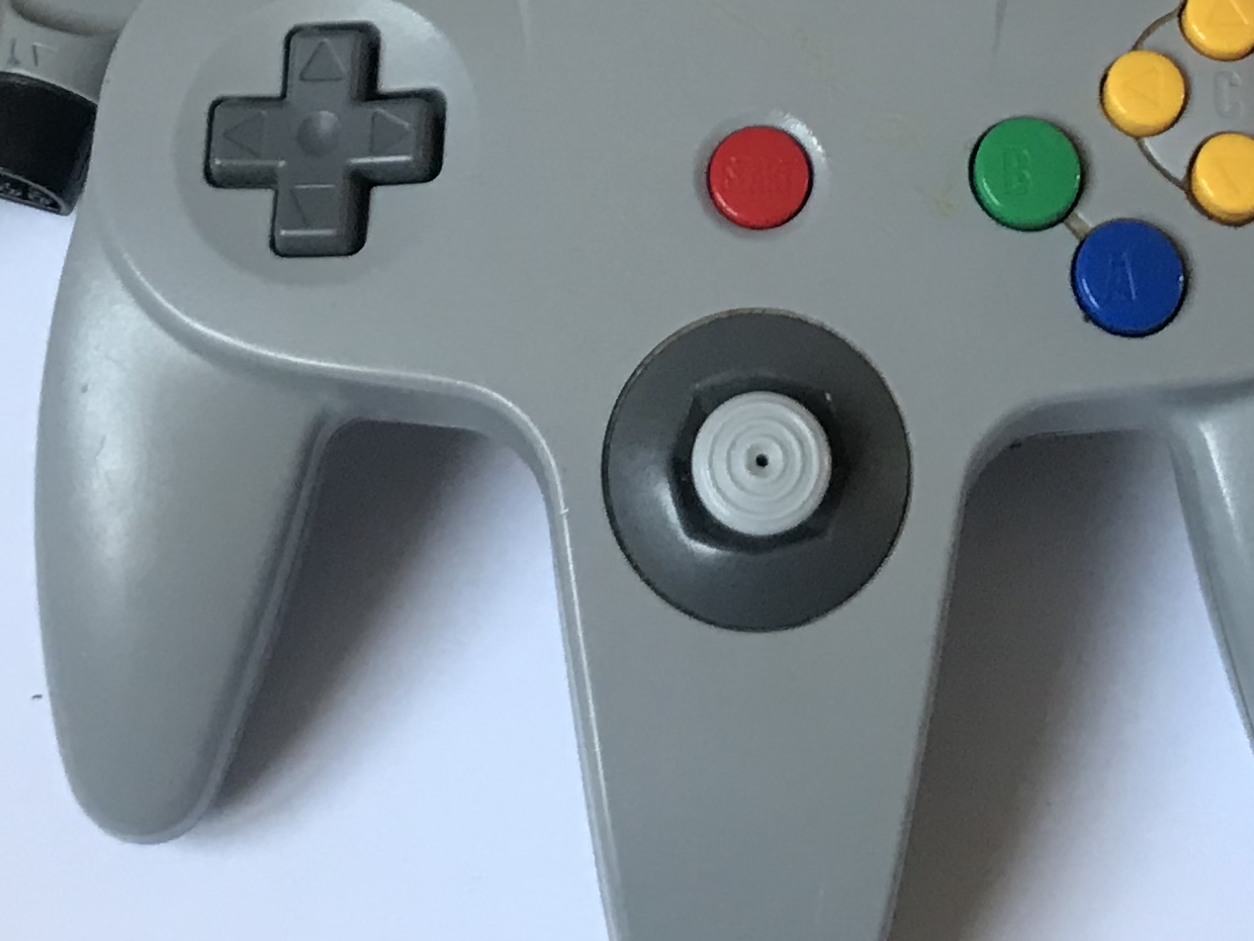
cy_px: -376
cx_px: 772
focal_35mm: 89
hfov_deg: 22.0
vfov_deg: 15.6
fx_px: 3224
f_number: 1.8
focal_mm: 3.99
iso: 40
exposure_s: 1/20
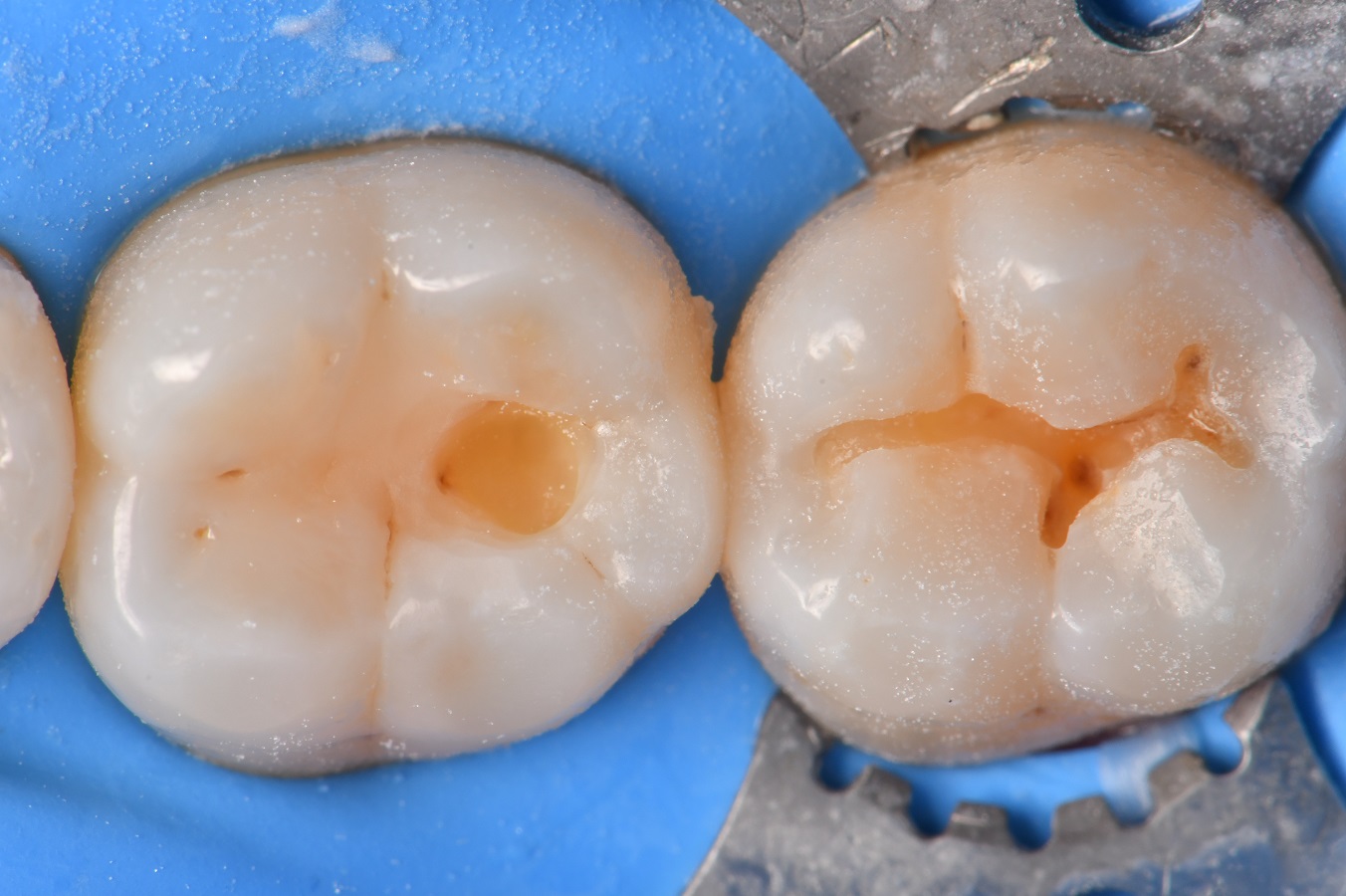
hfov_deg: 13.1
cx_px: 673
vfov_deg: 8.7
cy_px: 448
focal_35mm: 157
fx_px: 5867
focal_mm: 105
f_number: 32
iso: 200
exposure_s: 1/160
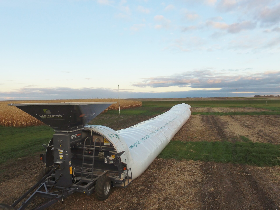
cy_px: 105
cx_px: 140
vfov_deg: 66.0
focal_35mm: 20
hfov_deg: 81.7
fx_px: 162
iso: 100
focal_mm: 3.61
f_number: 2.8
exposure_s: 1/298
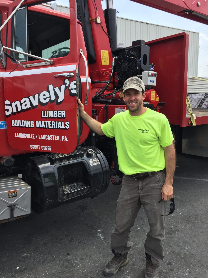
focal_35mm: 29
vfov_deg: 61.7
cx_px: 104
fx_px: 232
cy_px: 139
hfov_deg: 48.2
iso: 32
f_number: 2.2
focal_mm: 4.15
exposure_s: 1/1199
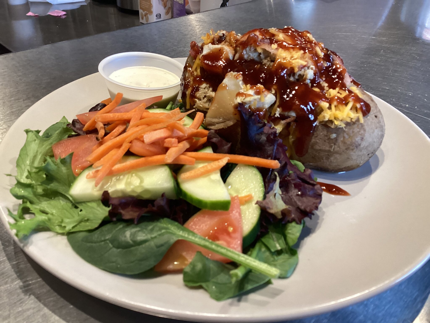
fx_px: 385
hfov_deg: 58.4
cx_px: 215
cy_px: 162
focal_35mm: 31
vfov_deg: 45.4
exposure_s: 1/60
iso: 200
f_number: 2.4
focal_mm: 3.3
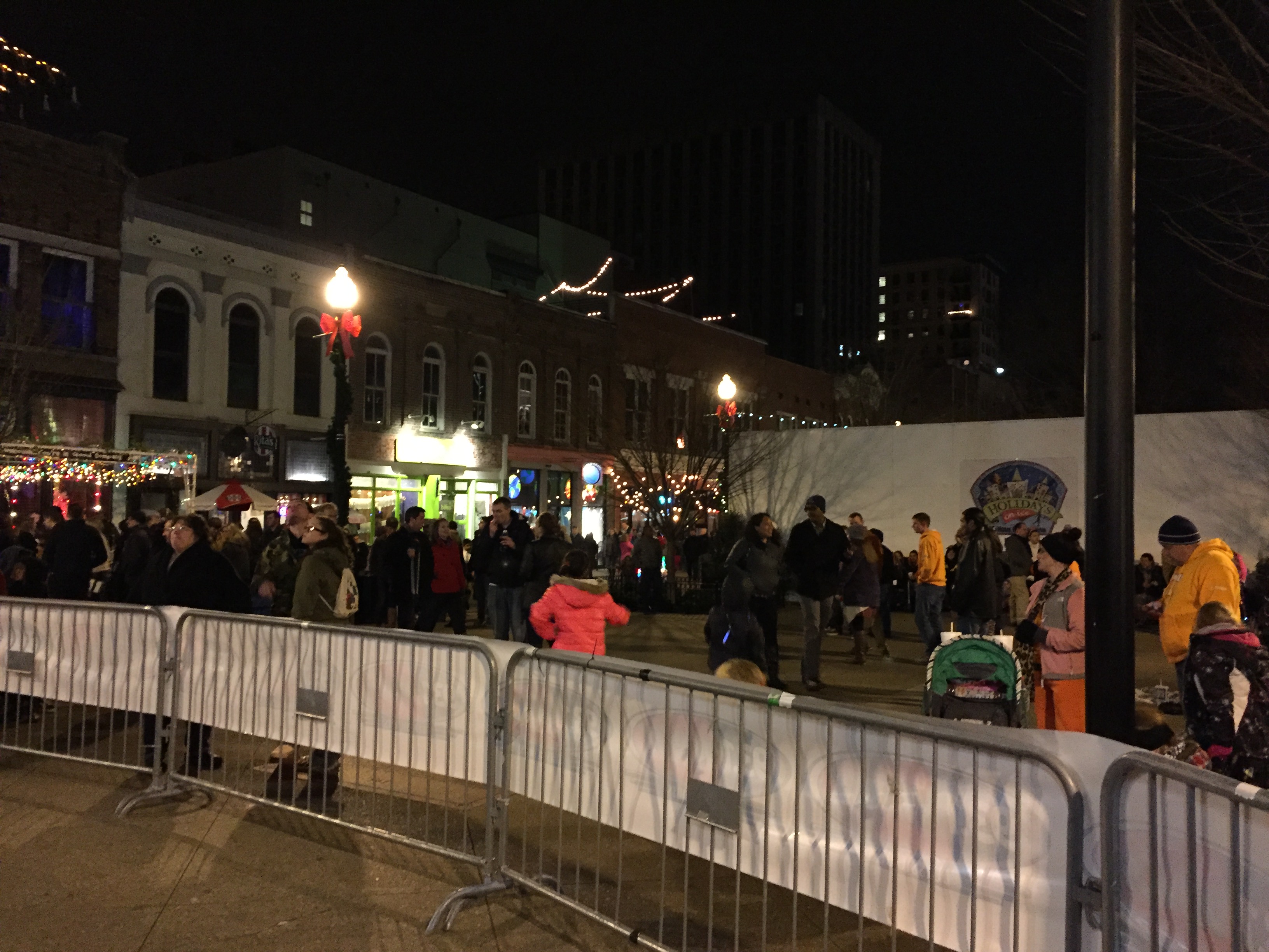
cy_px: 476
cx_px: 634
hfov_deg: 61.7
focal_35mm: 29
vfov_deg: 48.2
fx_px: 1063
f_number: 2.2
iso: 320
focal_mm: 4.15
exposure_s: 1/15
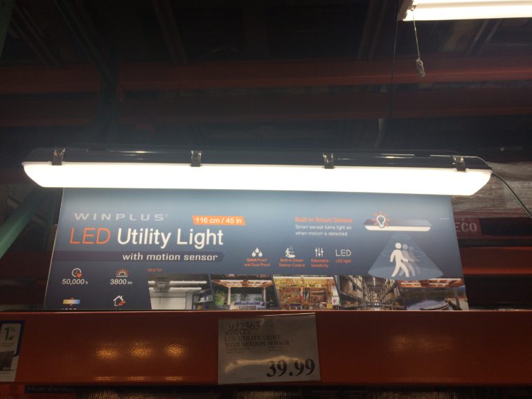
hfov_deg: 61.7
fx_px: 446
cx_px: 266
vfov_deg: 48.2
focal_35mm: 29
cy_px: 200
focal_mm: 4.15
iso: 32
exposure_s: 1/285
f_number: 2.2
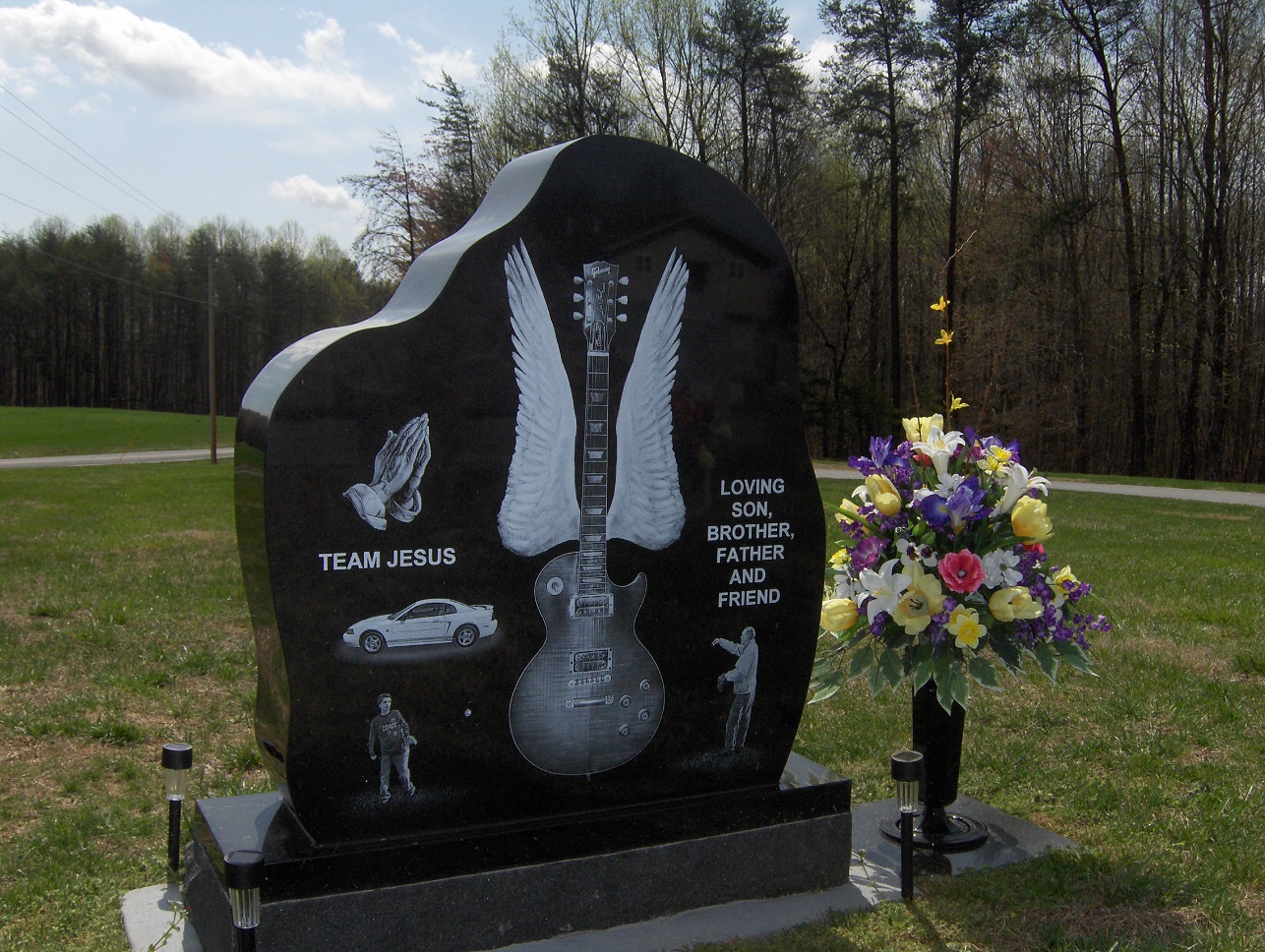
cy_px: 476
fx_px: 1281
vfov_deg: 40.8
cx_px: 632
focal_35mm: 35
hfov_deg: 52.6
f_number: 4.9
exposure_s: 1/2083
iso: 100
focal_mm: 7.5
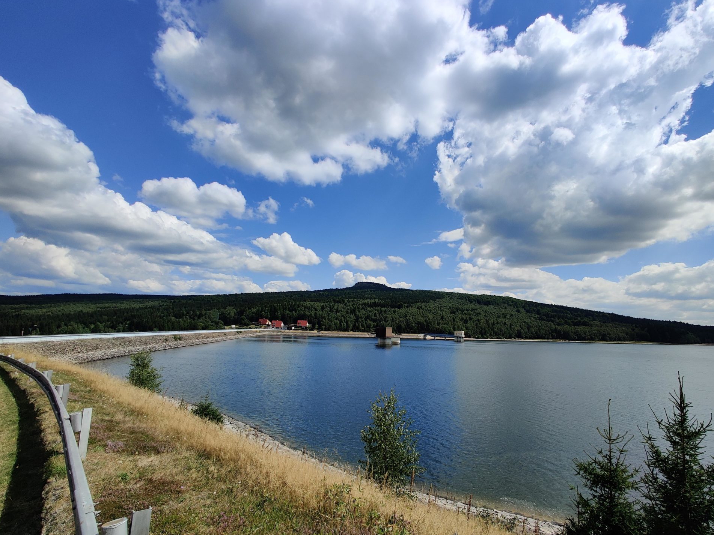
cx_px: 375
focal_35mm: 14
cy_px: 279
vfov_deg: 85.6
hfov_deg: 102.0
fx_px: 289
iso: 125
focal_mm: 2.25
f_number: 2.2
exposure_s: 1/2264
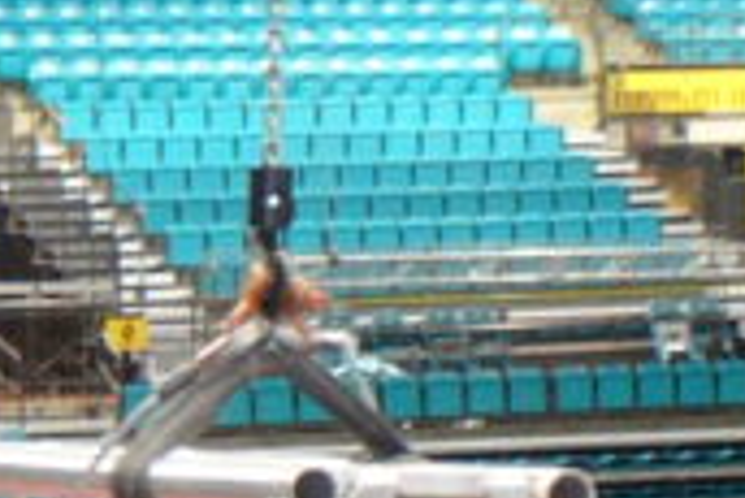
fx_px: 4743
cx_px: -459
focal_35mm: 229
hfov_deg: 8.7
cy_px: 82
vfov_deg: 6.0
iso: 200
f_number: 2.8
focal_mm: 6.1
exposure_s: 1/8
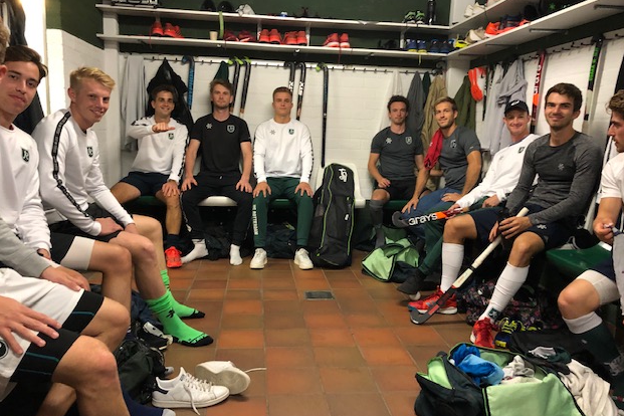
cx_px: 320
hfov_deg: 61.9
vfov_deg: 43.6
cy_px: 222
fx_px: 520
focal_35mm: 30
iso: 100
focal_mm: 4
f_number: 1.8
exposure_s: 1/14
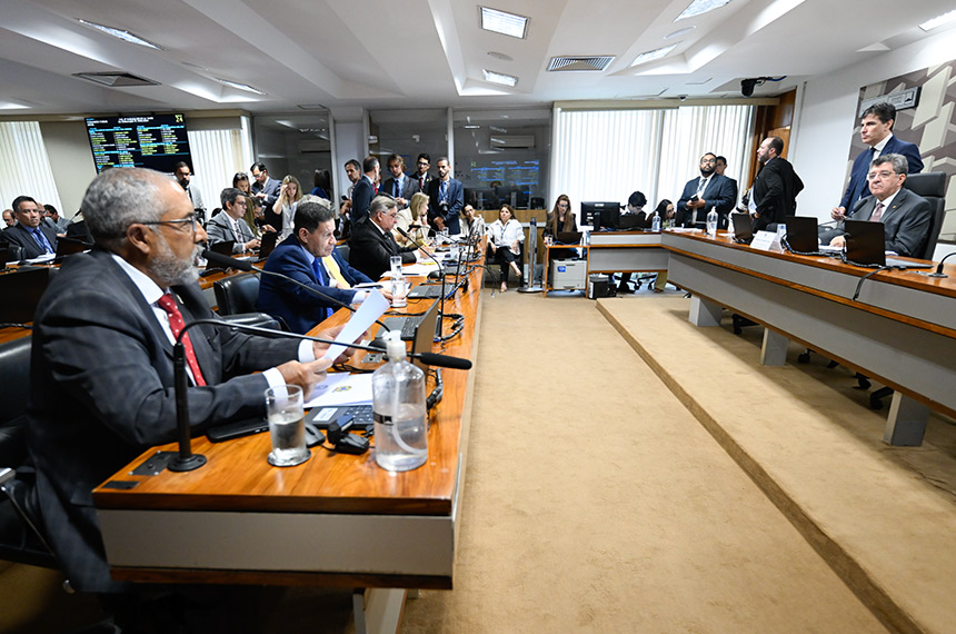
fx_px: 477
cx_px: 478
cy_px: 317
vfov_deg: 67.2
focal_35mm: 18
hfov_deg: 90.1
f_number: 2.8
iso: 2000
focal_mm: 18
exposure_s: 1/160
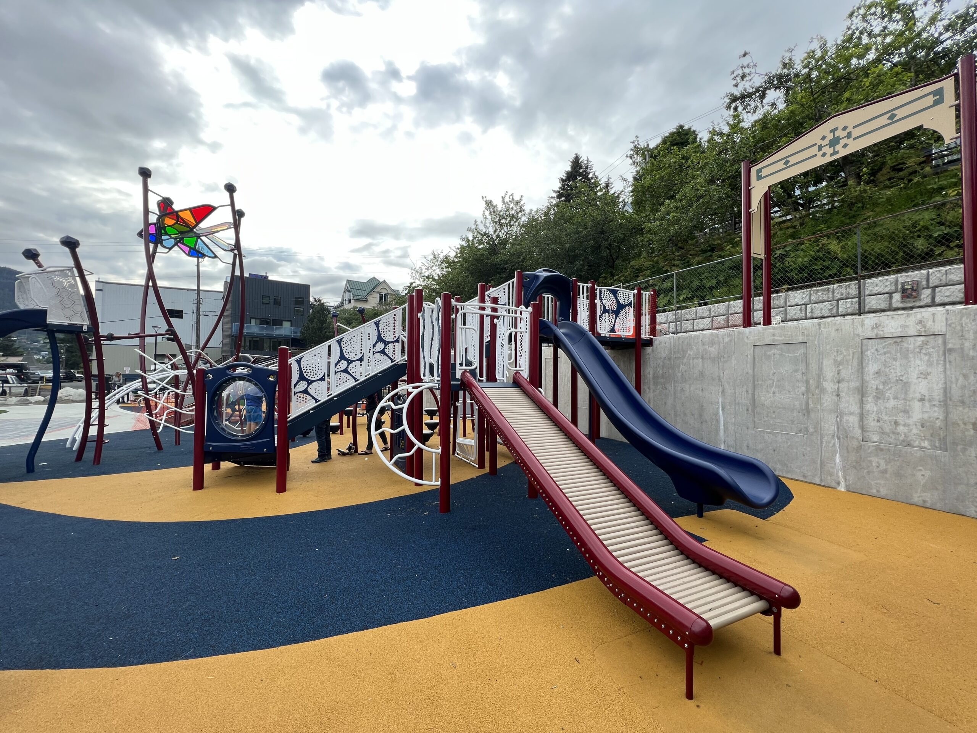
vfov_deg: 89.9
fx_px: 367
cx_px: 488
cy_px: 366
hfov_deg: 106.2
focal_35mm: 13
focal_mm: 1.57
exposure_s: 1/602
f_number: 1.8
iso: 32
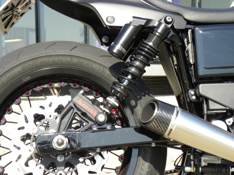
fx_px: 642
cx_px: 117
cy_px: 88
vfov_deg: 15.6
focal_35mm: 95
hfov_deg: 20.7
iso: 90
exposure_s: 1/280
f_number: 4
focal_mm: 16.9
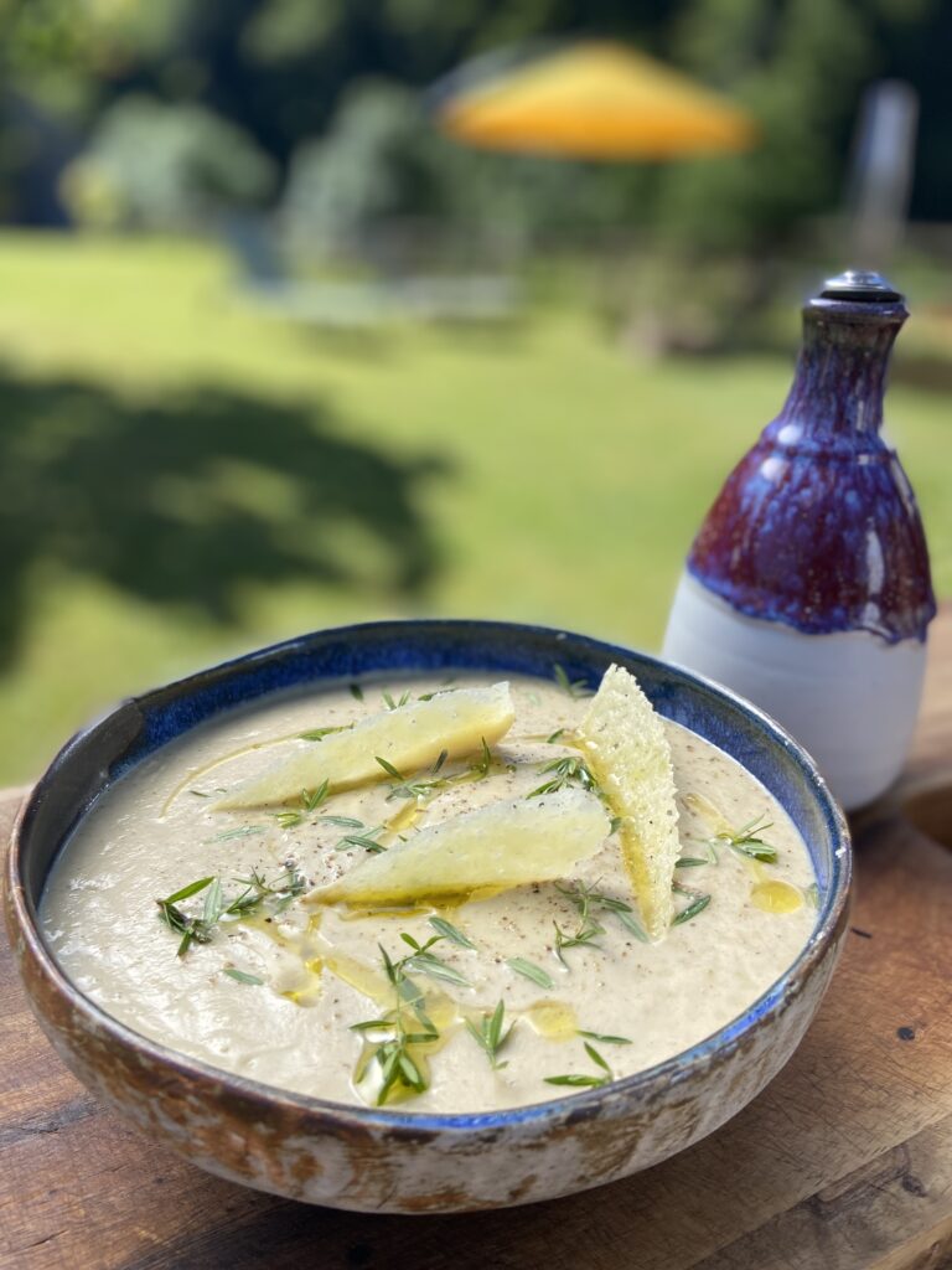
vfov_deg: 67.3
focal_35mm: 26
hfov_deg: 53.1
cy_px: 635
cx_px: 476
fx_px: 953
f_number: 1.8
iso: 32
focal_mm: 4.25
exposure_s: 1/1629
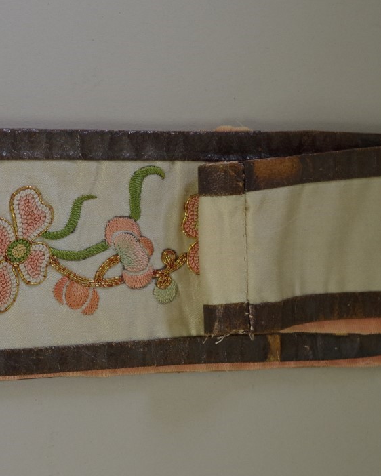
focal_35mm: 99
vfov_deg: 19.4
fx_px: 1395
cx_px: -9
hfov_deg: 15.3
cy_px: 226
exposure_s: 1/100
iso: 1600
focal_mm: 42.5
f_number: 7.1
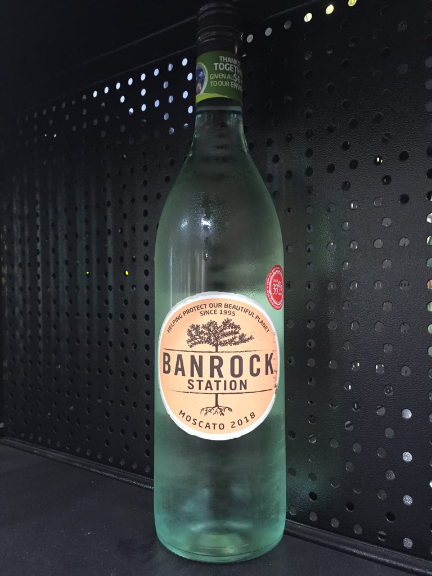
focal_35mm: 29
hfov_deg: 48.2
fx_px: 483
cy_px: 288
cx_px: 216
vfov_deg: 61.7
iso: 250
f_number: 2.2
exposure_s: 1/17
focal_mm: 4.15
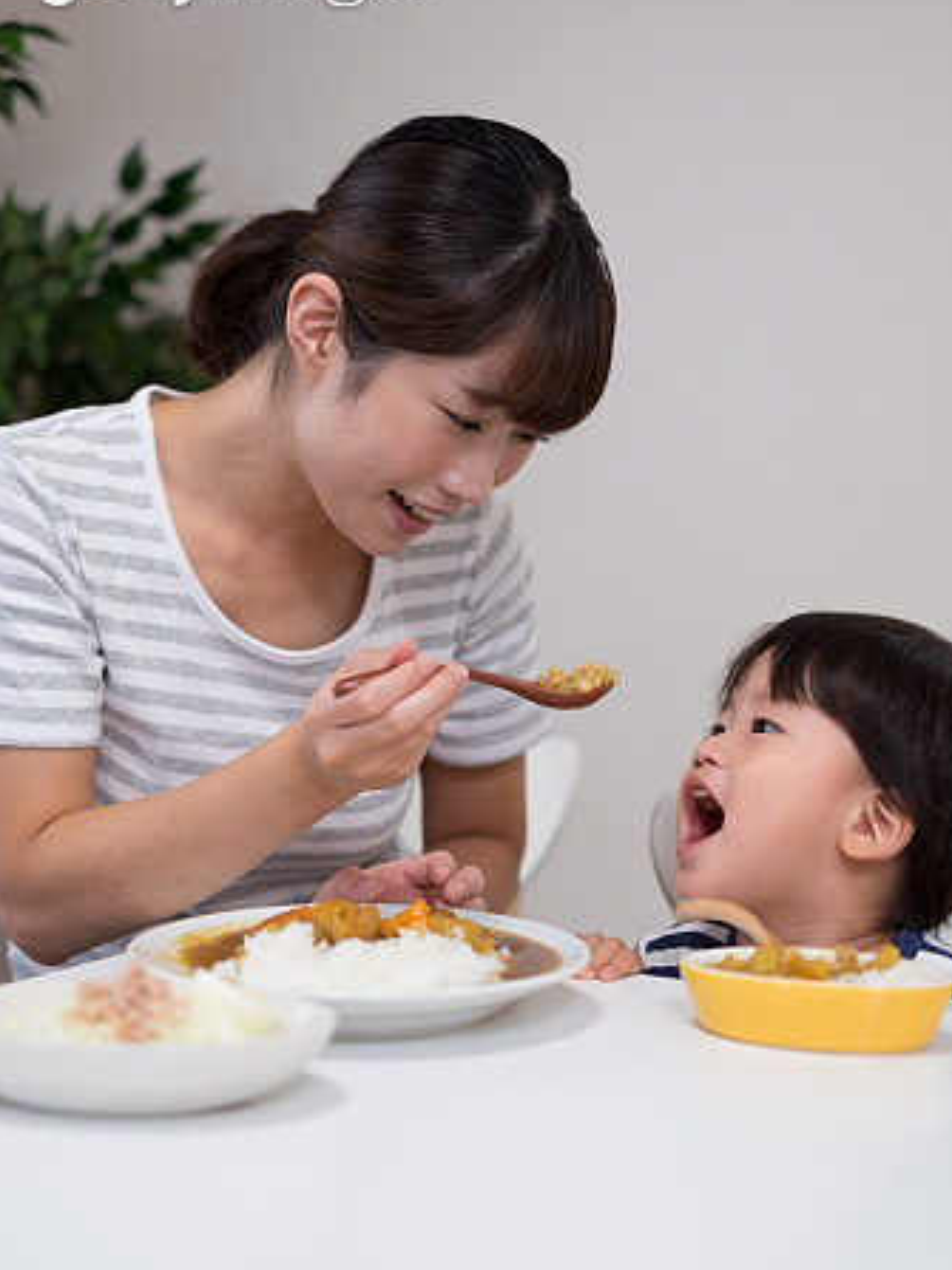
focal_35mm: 58
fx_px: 2128
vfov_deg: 33.2
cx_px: 476
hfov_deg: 25.2
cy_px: 615
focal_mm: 35
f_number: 1.6
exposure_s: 1/180
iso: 200
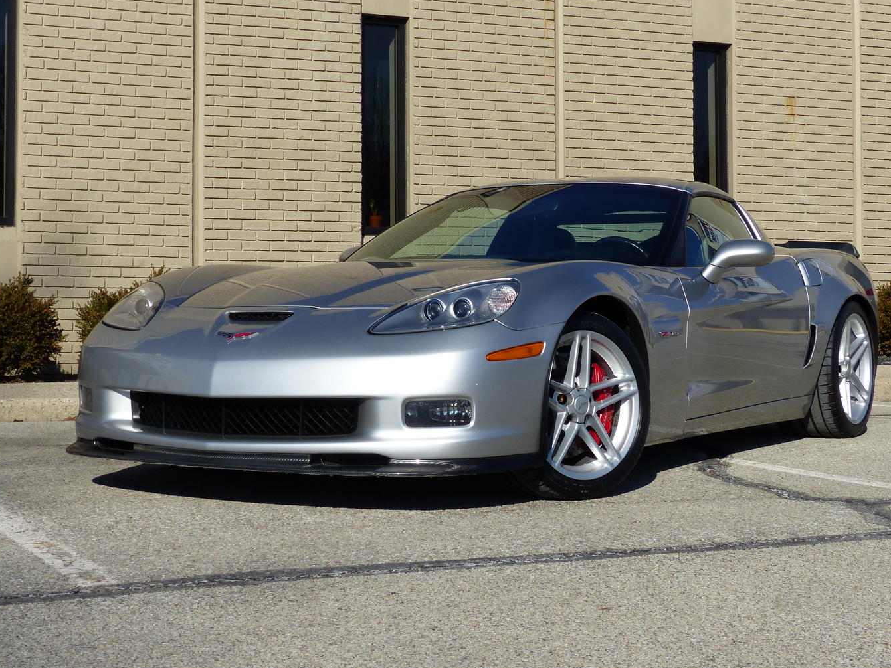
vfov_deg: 22.2
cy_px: 296
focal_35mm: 66
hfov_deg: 29.4
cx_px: 478
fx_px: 1699
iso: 100
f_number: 4
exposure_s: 1/2000
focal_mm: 10.5
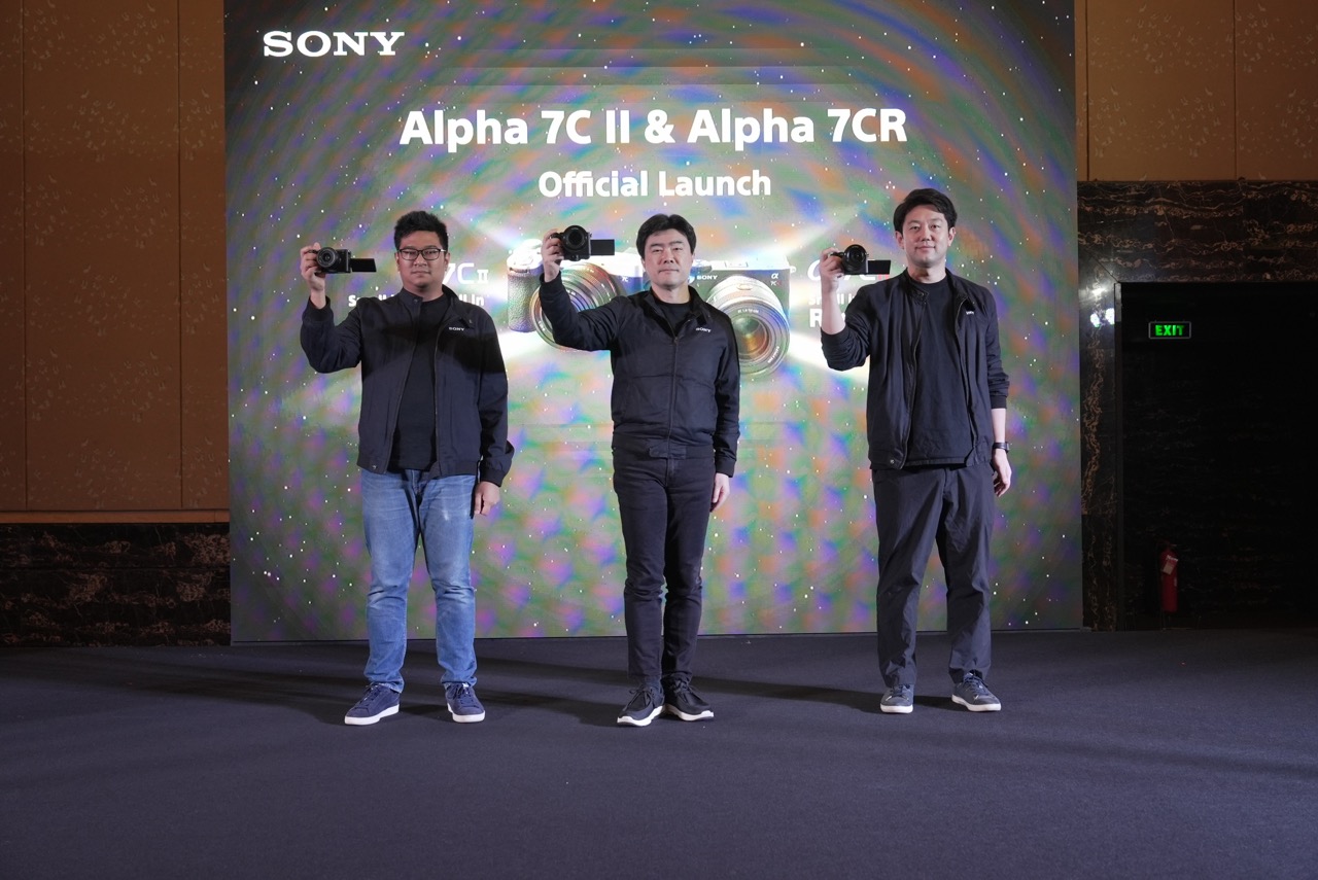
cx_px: 659
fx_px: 1355
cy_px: 440
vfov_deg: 36.0
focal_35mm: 37
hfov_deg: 51.9
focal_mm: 37
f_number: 4.5
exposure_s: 1/125
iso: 2500
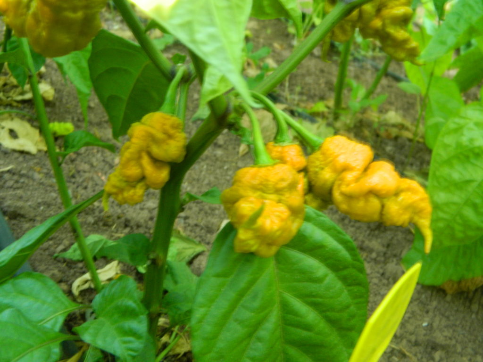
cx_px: 242
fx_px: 572
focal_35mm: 41
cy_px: 181
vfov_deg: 35.1
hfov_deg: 45.8
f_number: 3.5
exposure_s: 1/8
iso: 200
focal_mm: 7.3
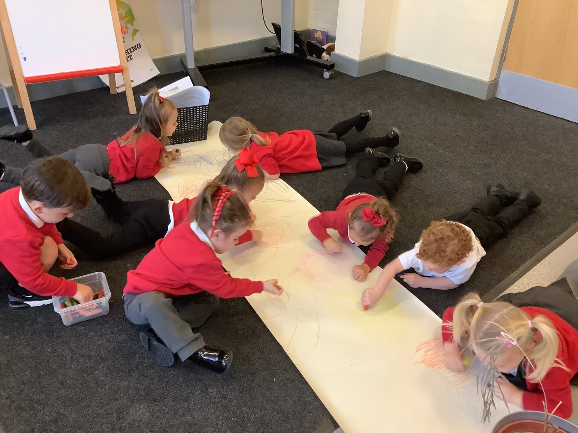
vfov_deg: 45.4
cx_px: 289
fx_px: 518
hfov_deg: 58.4
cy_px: 216
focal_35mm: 31
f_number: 2.4
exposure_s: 1/50
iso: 250
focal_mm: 3.3
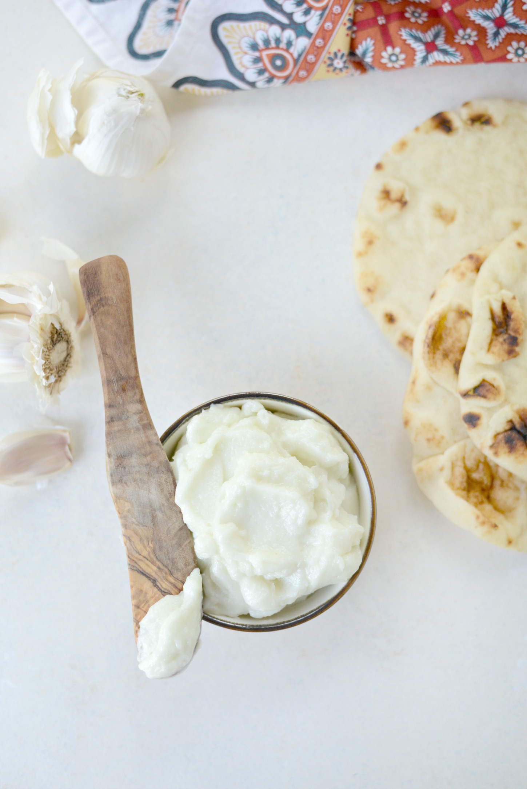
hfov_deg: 27.0
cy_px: 394
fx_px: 1097
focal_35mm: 50
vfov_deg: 39.6
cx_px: 264
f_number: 3.2
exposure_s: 1/800
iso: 1600
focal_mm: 50
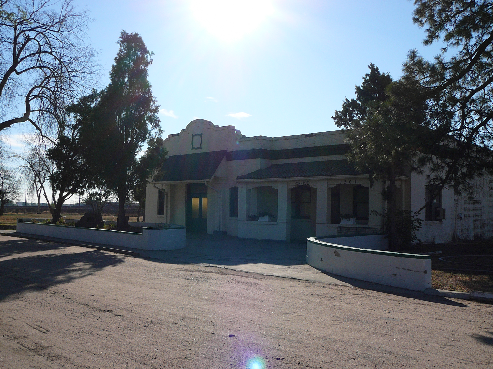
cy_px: 184
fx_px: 498
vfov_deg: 40.7
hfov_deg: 52.6
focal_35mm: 35
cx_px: 246
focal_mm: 5.2
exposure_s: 1/800
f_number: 5
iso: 80
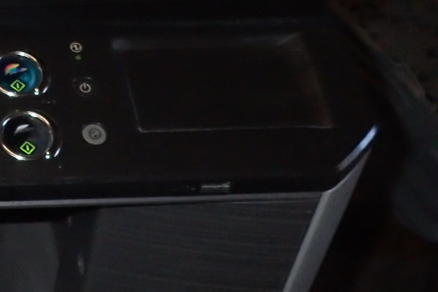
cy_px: -10
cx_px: -150
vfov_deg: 16.8
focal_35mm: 79
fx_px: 961
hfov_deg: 22.6
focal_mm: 4.5
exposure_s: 1/30
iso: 500
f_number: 5.6
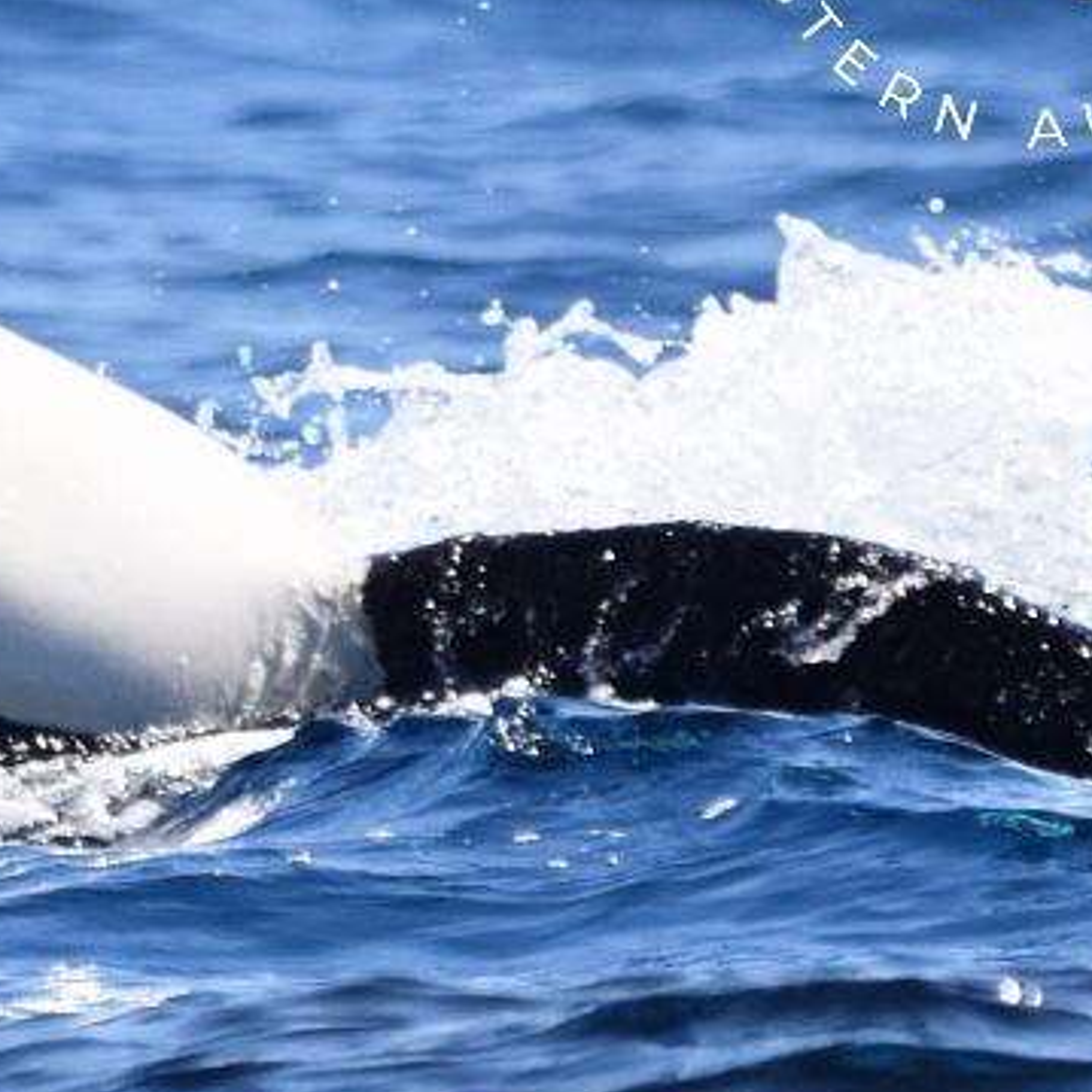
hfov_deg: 1.7
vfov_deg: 1.7
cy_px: 342
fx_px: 36511
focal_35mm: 1023
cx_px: 146
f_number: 6.3
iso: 400
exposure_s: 1/1600
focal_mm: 360
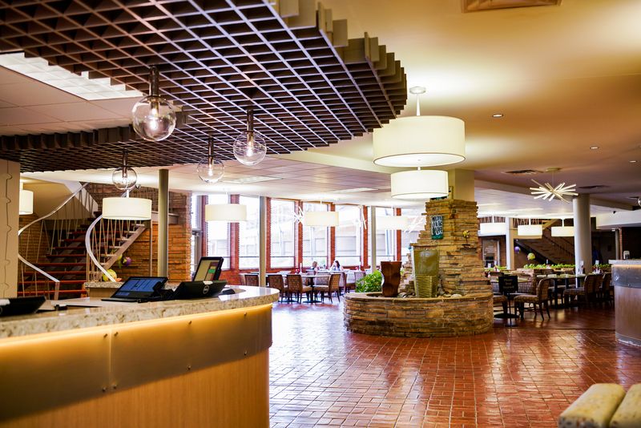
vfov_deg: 37.9
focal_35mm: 35
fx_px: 623
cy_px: 214
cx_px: 320
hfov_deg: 54.4
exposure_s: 1/200
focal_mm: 35
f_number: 2.2
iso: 320
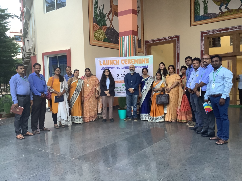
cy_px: 90
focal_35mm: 31
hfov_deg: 58.4
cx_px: 121
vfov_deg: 45.4
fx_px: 217
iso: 200
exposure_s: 1/50
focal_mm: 3.3
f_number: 2.4
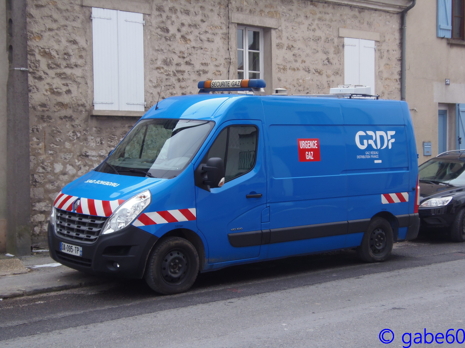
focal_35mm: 56
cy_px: 174
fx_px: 752
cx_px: 232
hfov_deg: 34.3
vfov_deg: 26.1
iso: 64
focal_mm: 10.4
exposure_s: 1/160
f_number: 3.9
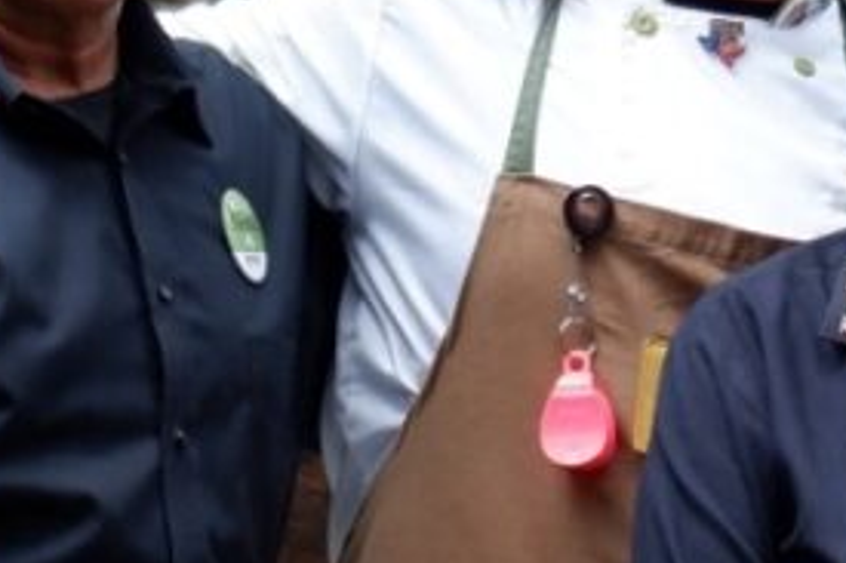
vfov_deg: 5.2
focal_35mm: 261
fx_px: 6130
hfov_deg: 7.8
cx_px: 1187
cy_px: -60
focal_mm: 23
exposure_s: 1/2400
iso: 400
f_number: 1.6
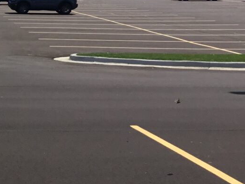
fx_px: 651
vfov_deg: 15.5
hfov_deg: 19.7
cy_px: -33
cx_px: -70
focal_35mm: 92
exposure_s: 1/2203
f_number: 2.4
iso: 25
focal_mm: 3.3
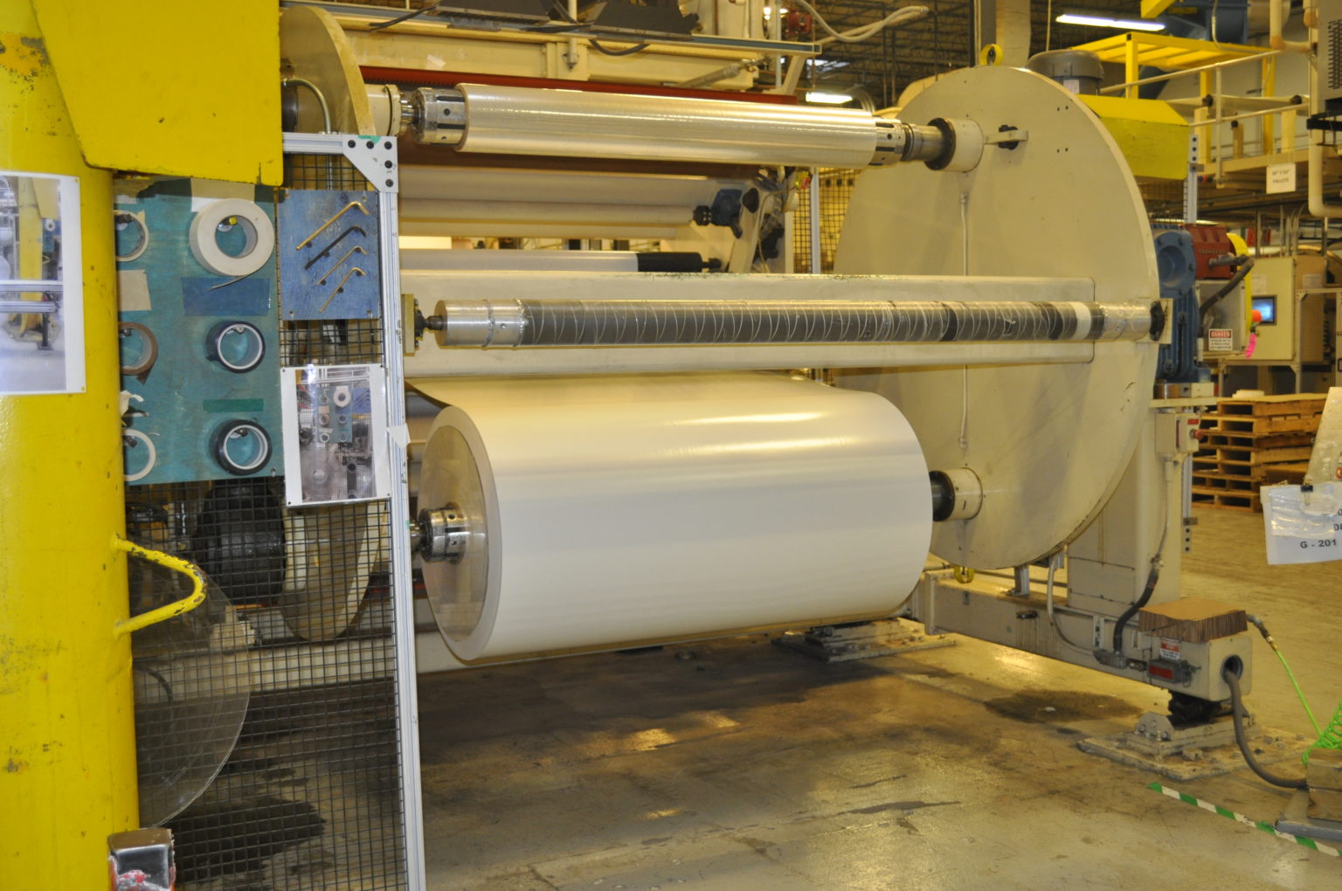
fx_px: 1452
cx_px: 671
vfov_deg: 34.1
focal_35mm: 39
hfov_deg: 49.6
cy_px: 446
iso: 800
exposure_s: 1/60
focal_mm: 26
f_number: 4.2
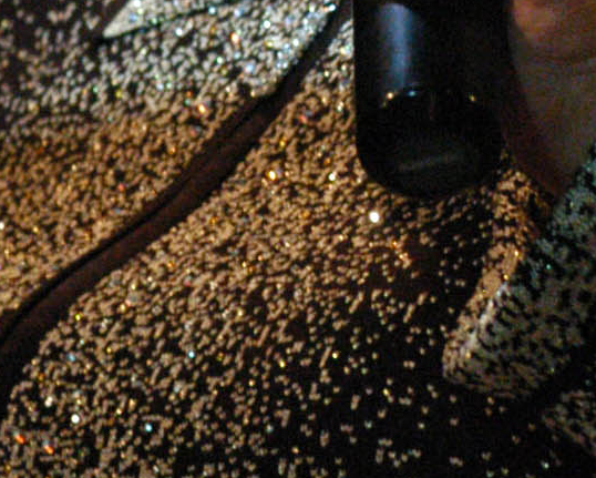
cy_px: -547
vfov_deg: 2.0
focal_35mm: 786
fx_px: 13872
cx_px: 448
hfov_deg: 2.5
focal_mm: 100
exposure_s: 1/125
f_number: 5.6
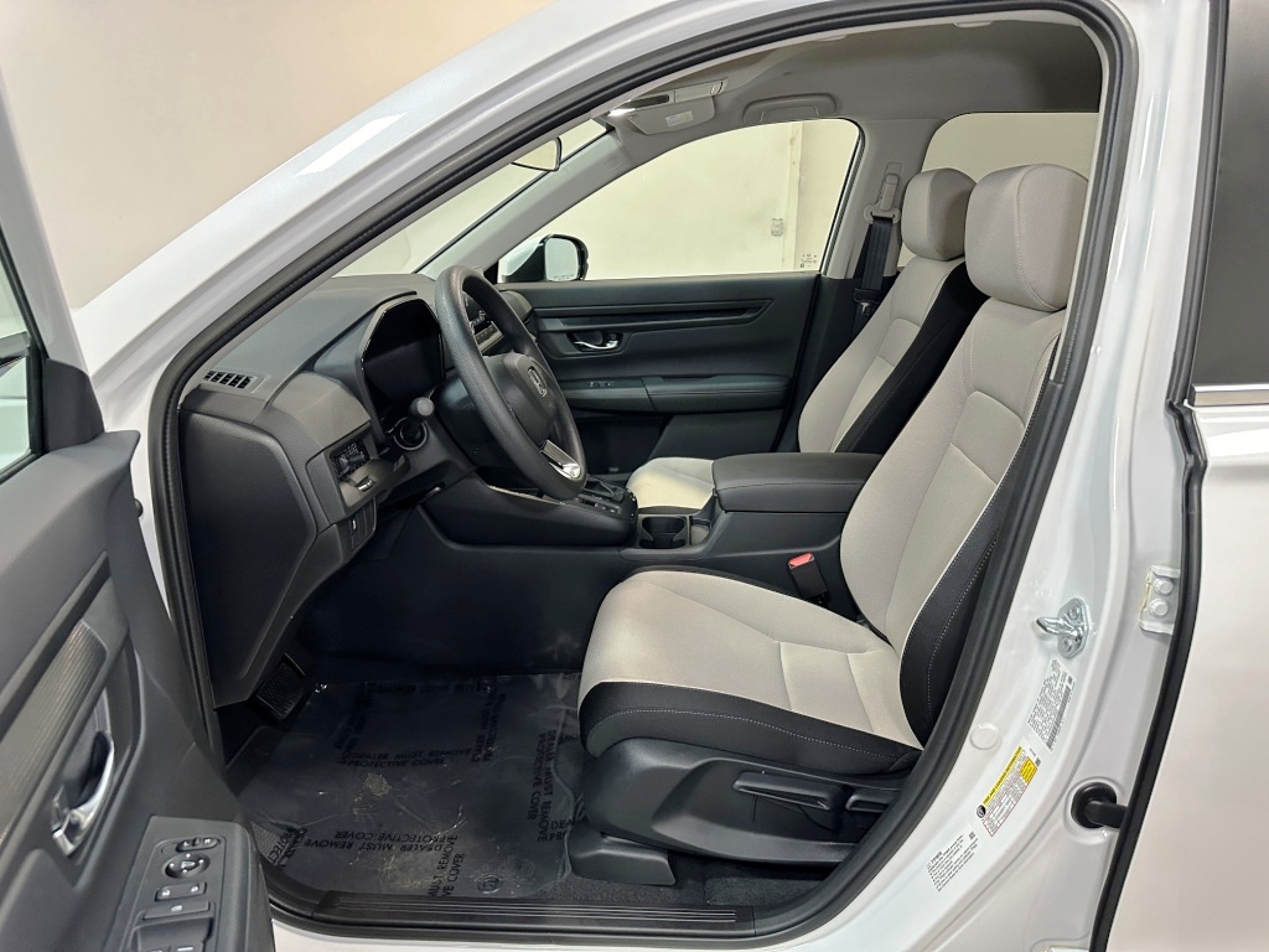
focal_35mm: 24
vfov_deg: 56.8
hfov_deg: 71.6
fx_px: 880
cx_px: 634
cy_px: 476
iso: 400
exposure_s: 1/60
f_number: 1.78
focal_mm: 6.86
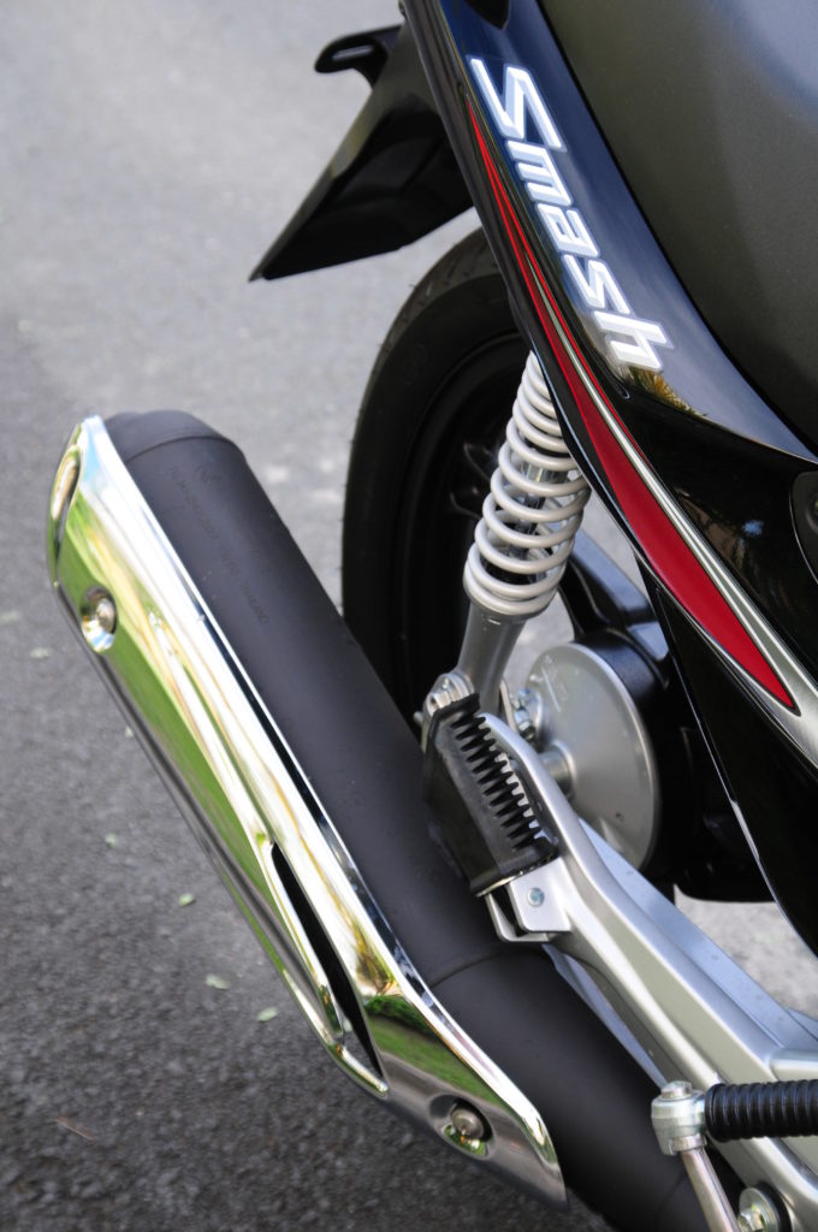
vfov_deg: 17.1
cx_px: 409
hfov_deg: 11.4
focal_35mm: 120
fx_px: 4101
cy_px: 616
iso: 400
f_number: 7.1
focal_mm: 80
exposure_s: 1/160
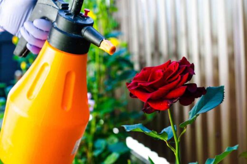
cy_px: 82
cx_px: 124
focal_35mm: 75
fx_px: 514
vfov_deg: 18.1
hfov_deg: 27.0
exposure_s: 1/125
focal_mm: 50
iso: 200
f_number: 5.6
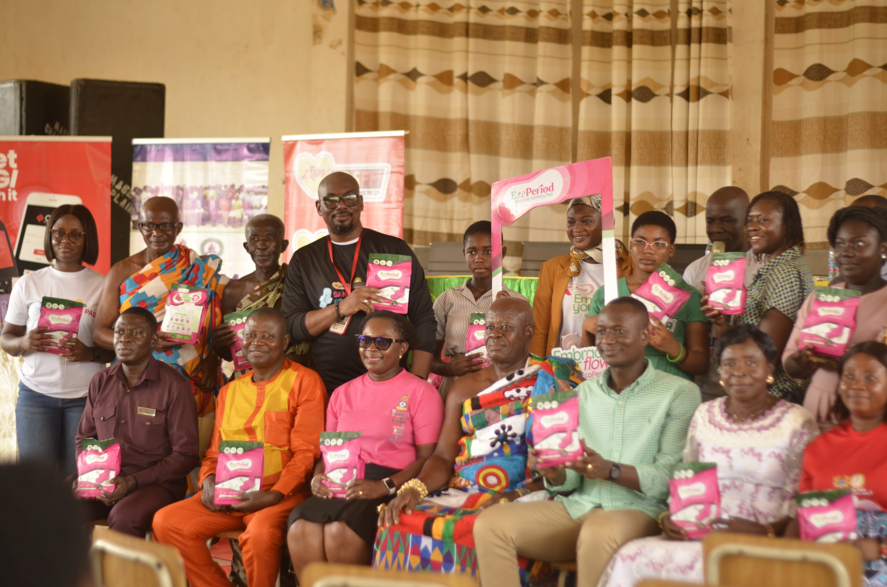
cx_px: 444
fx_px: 1844
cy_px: 294
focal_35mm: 75
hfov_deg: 27.0
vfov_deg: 18.1
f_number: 1.8
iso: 100
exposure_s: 1/200
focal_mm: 50
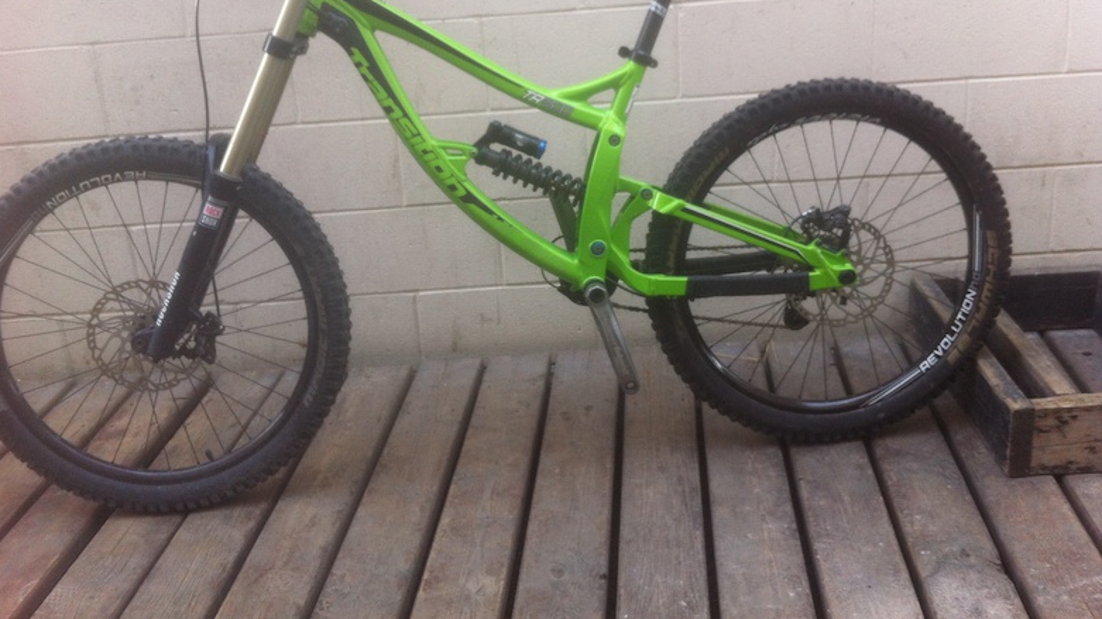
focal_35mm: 39
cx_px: 556
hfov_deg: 51.6
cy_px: 206
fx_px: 1139
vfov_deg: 30.2
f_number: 2.8
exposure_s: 1/120
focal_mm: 3.85
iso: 80
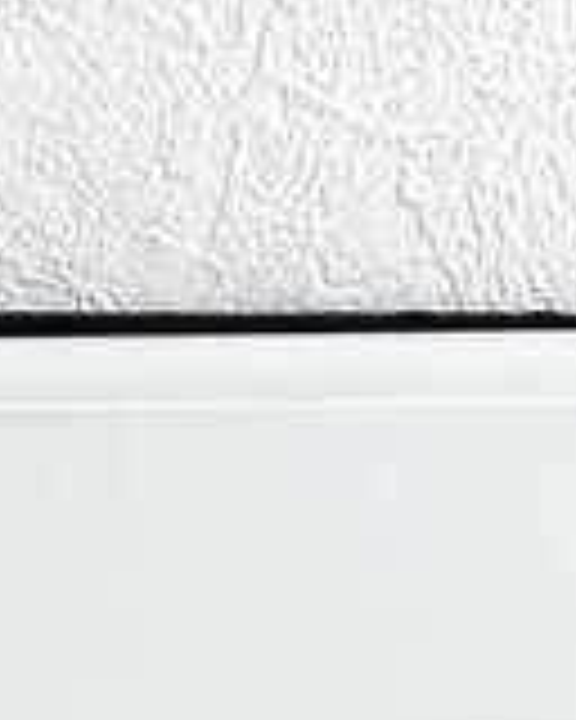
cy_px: 1123
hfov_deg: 11.2
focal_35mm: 135
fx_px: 2877
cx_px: -144
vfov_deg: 13.4
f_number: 1.5
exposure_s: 1/251
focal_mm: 5.7
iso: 40
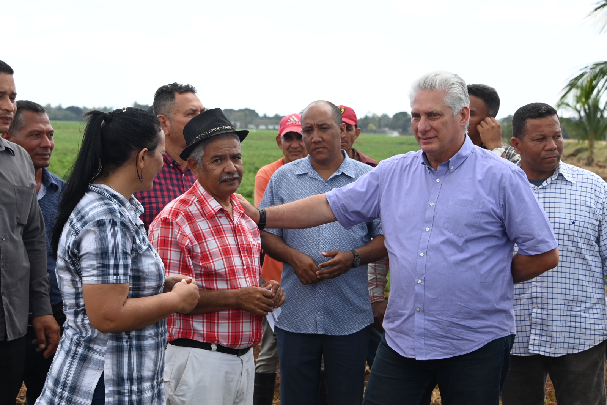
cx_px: 305
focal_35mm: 83
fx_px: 1399
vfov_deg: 16.5
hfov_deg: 24.5
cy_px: 201
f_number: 6.3
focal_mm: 82
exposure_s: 1/640
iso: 800
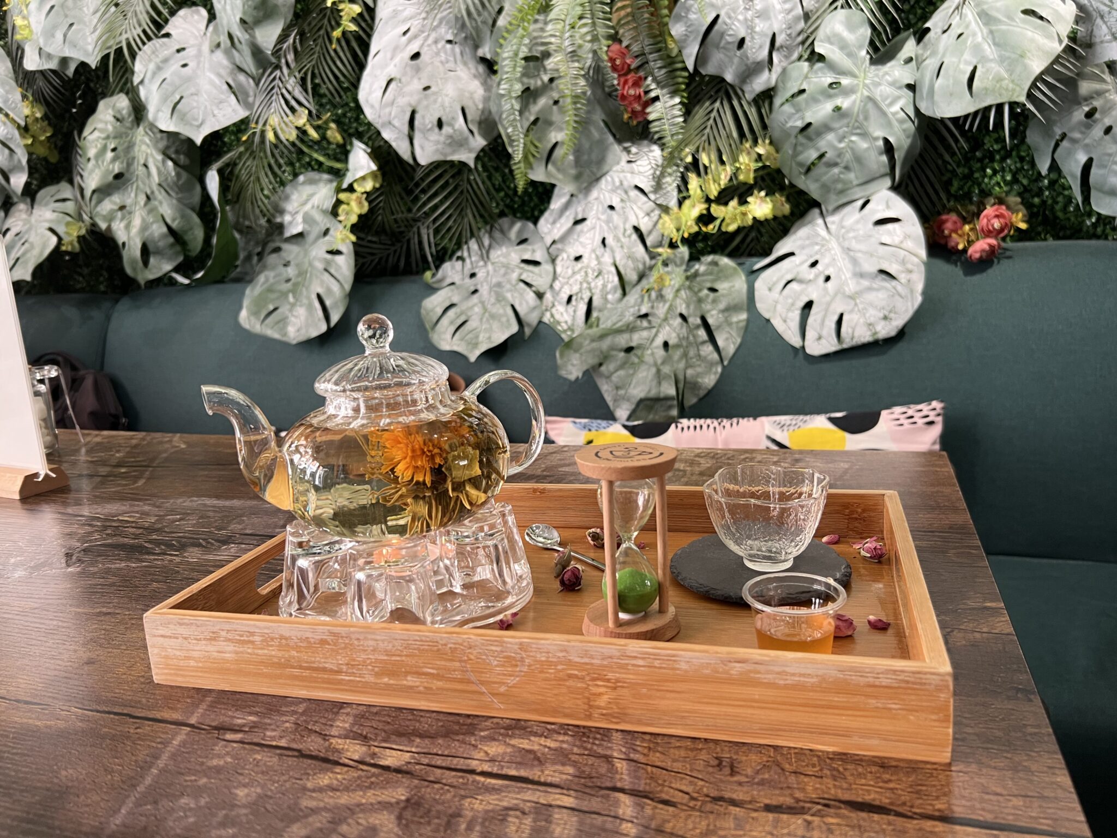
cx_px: 558
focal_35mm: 26
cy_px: 419
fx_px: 839
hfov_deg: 67.3
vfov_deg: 53.1
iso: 100
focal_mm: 5.7
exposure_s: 1/50
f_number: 1.5
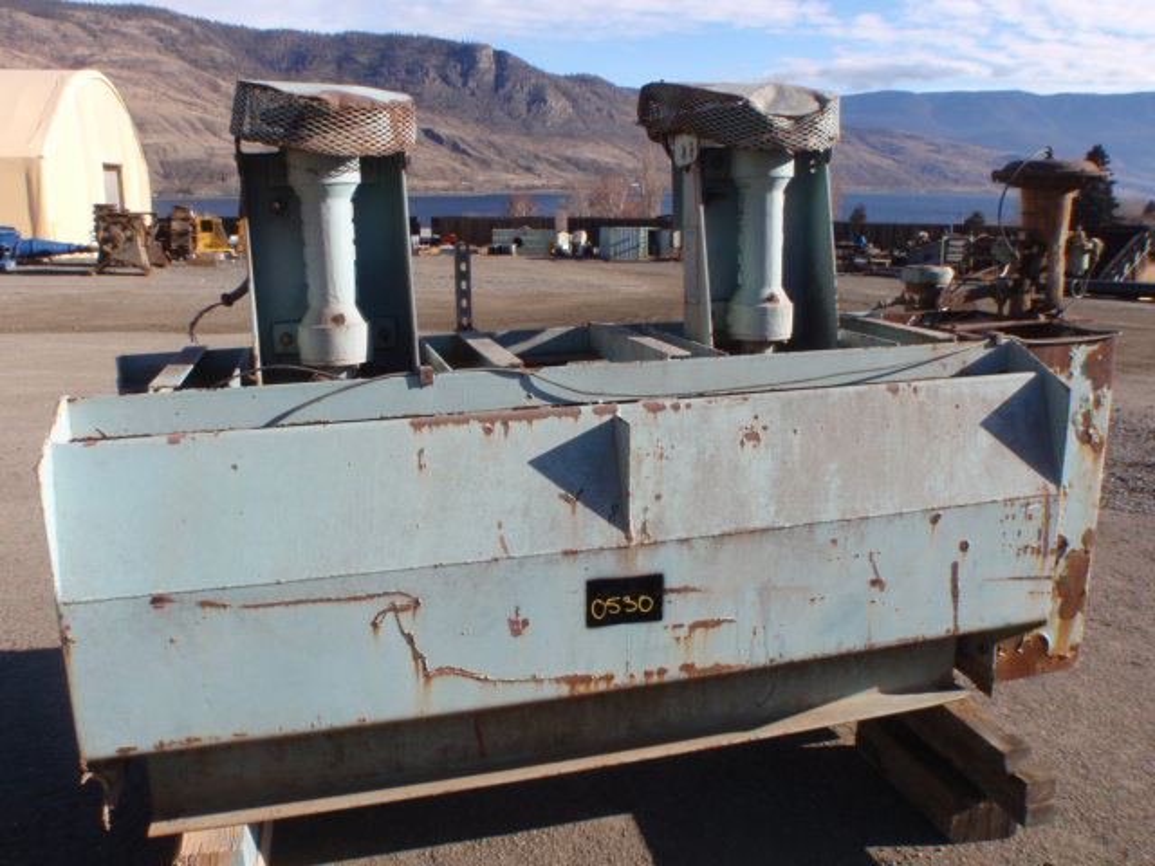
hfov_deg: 63.4
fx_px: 934
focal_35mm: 28
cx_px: 578
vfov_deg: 49.7
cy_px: 433
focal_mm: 5
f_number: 5
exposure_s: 1/200
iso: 64
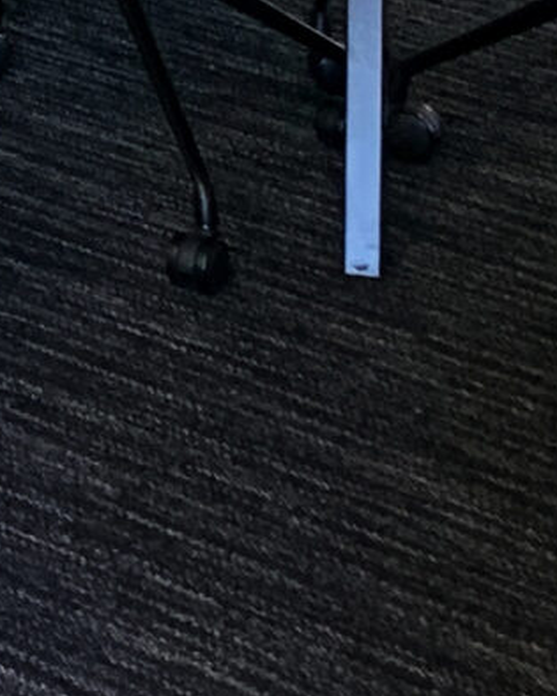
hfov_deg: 8.9
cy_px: -751
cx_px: -536
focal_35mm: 165
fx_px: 3401
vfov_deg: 10.6
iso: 160
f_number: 1.8
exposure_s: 1/50
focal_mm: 4.25
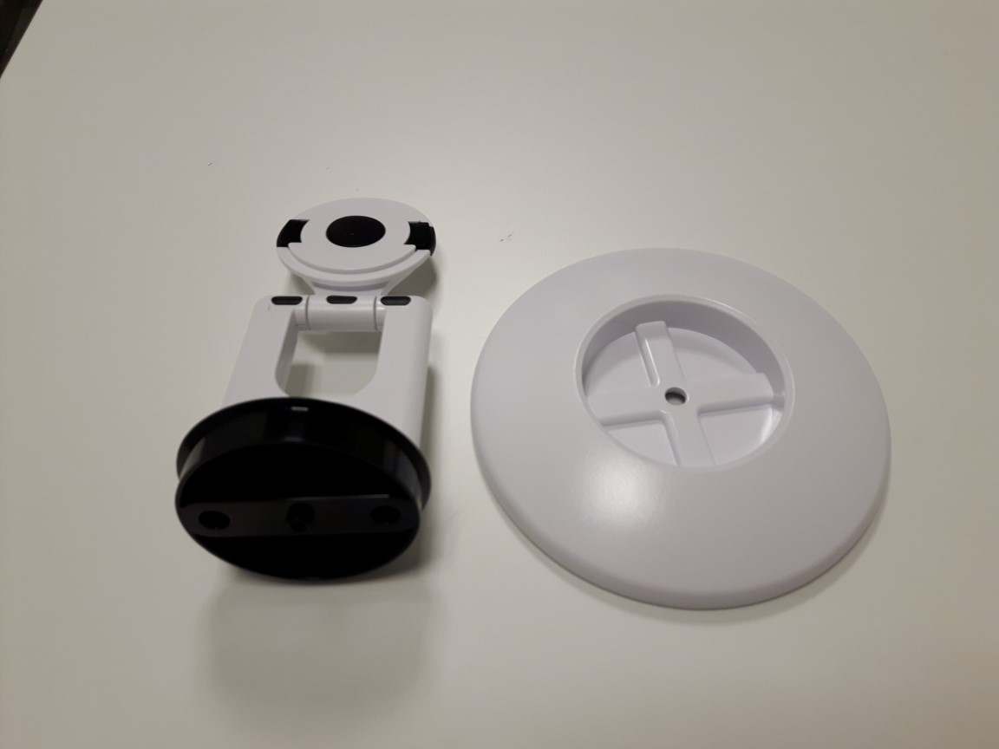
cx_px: 500
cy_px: 374
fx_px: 895
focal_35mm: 31
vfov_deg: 45.4
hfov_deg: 58.4
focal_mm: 3.7
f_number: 1.9
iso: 40
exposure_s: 1/50
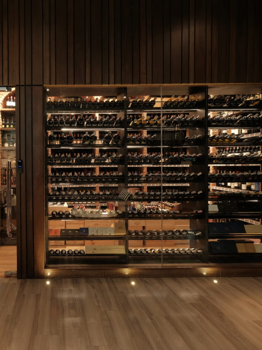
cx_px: 57
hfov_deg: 57.1
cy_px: 175
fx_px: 222
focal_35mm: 22
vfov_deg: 76.4
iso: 250
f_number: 8
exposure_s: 1/2
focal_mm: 10
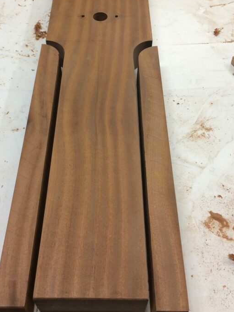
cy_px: 113
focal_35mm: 40
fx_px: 360
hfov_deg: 36.0
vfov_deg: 46.3
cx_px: 109
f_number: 2.2
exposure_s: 1/30
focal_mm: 4.15
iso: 32
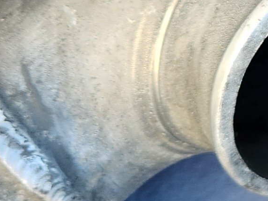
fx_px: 1254
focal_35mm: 162
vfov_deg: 8.9
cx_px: 572
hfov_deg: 10.9
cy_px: -125
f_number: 1.8
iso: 80
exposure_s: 1/180
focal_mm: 5.4
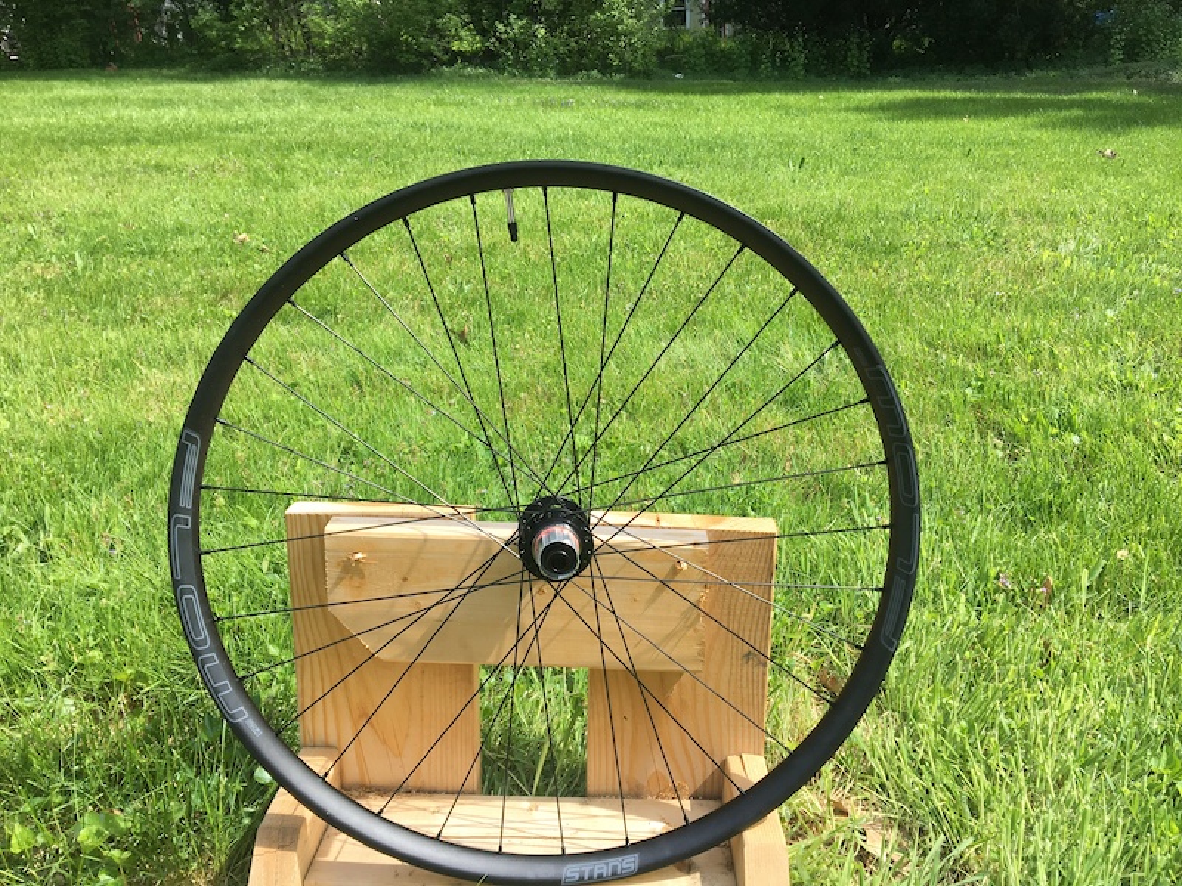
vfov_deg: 48.2
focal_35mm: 29
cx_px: 591
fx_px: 990
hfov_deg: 61.7
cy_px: 443
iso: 25
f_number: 2.2
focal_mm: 4.15
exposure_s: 1/574
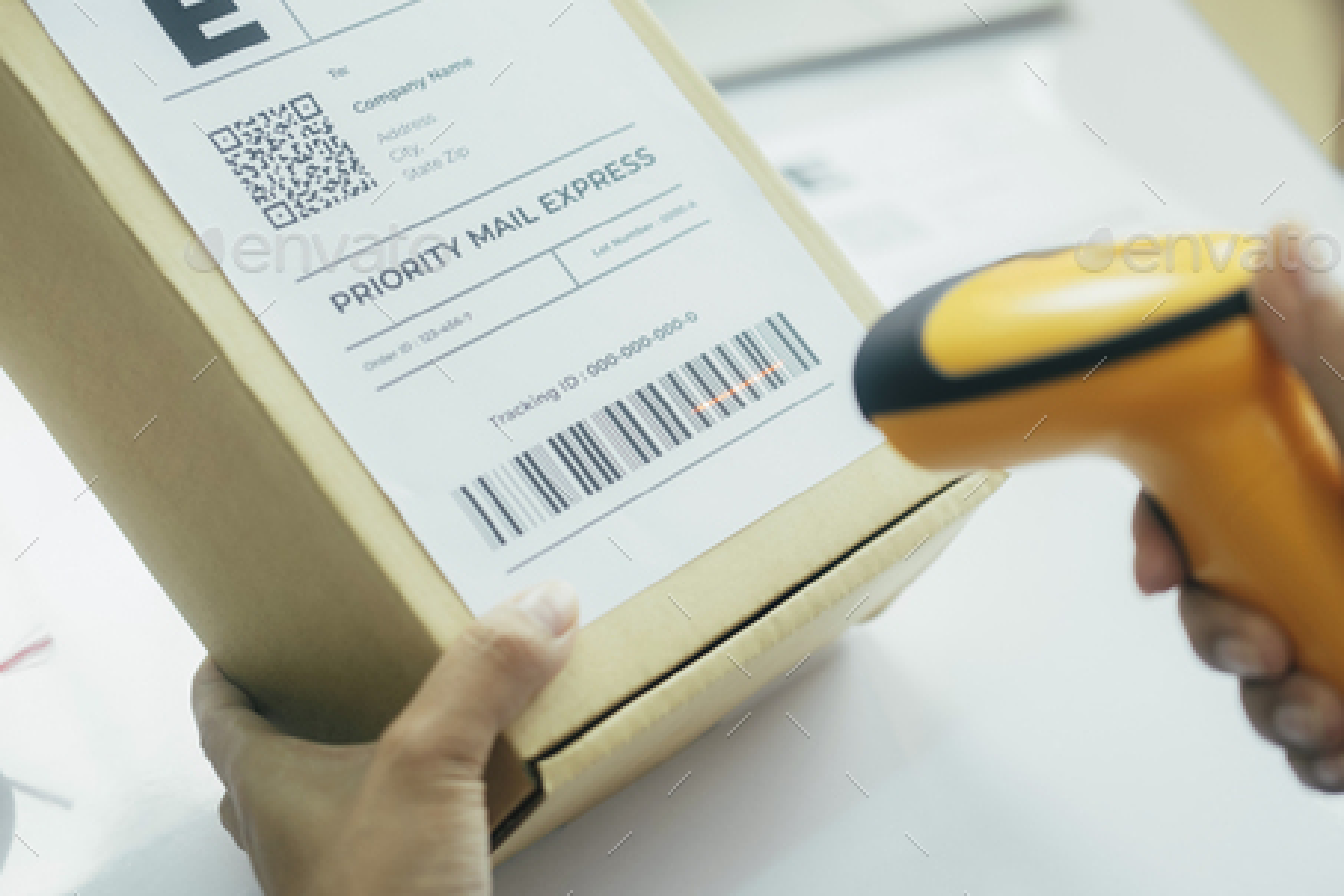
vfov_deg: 19.7
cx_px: 754
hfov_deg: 29.2
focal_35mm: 69
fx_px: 2576
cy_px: 387
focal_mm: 35
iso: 250
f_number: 2
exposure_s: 1/250
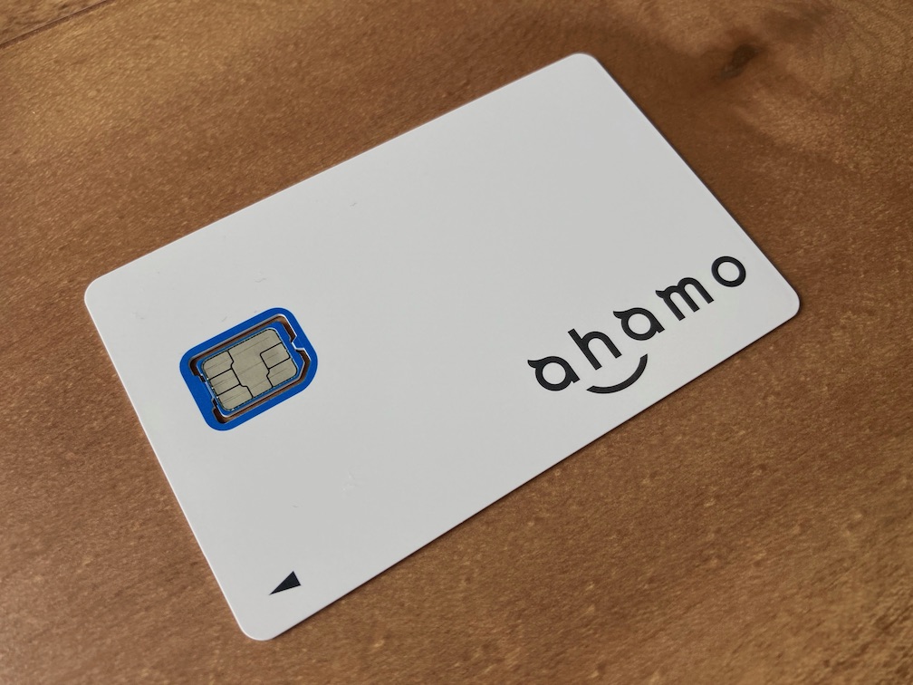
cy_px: 342
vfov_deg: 49.7
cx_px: 456
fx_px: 739
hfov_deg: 63.4
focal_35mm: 28
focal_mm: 3.99
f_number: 1.8
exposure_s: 1/412
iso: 20
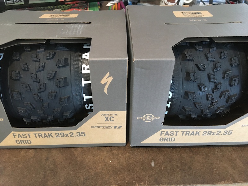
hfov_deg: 61.7
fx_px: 208
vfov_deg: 48.2
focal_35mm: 29
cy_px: 93
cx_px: 124
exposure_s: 1/30
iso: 160
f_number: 2.2
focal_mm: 4.15
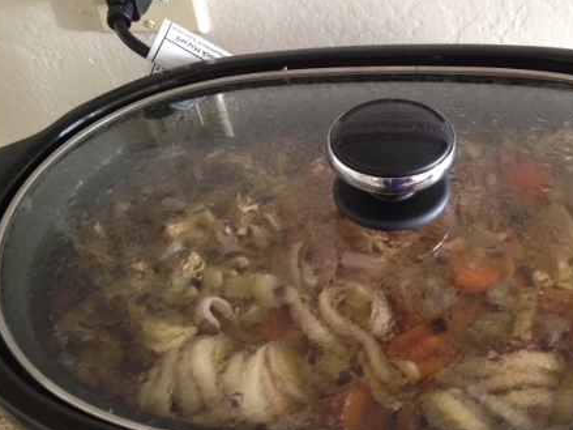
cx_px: 381
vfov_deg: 28.4
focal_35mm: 51
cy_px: 268
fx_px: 844
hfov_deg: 37.1
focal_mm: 4.28
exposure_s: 1/20
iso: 200
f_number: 2.4
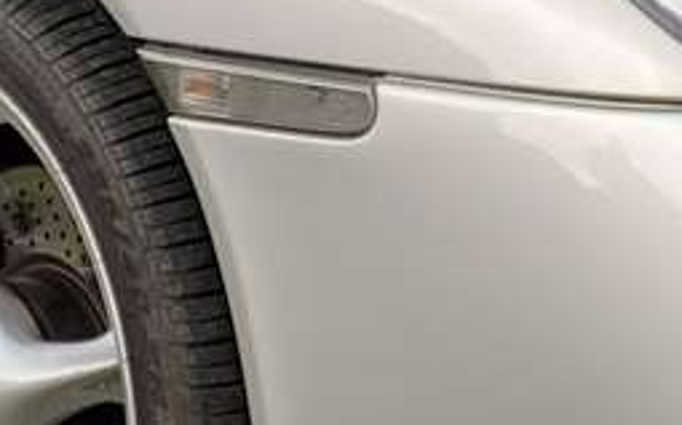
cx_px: 233
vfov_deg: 6.0
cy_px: -80
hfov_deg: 9.7
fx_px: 4012
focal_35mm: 216
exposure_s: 1/224
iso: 25
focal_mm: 4.25
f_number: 1.8
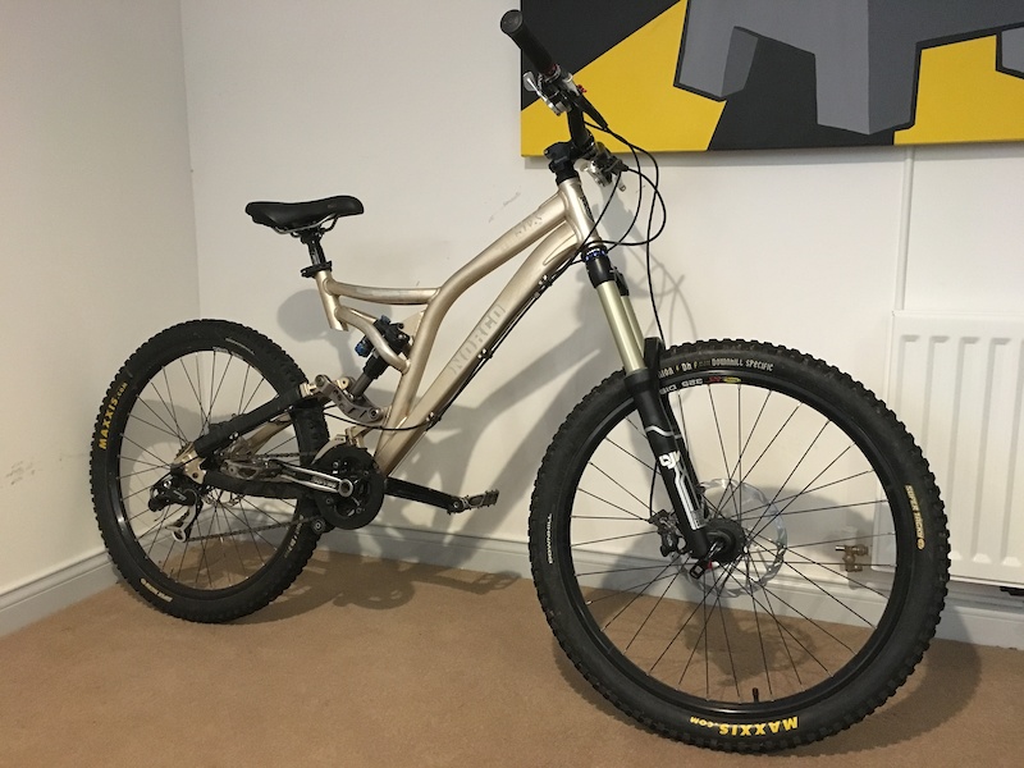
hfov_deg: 61.7
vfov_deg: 48.2
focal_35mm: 29
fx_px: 858
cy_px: 384
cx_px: 512
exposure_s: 1/17
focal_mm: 4.15
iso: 320
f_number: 2.2
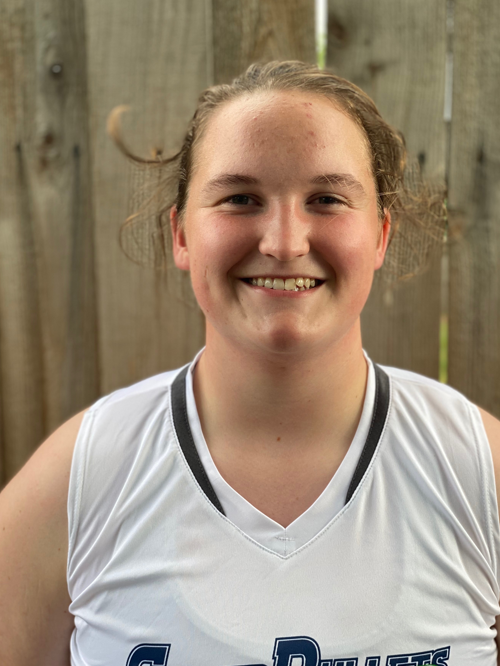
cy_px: 380
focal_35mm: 60
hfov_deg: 24.4
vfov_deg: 32.1
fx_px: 1155
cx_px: 276
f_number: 2
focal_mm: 6
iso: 40
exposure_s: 1/122
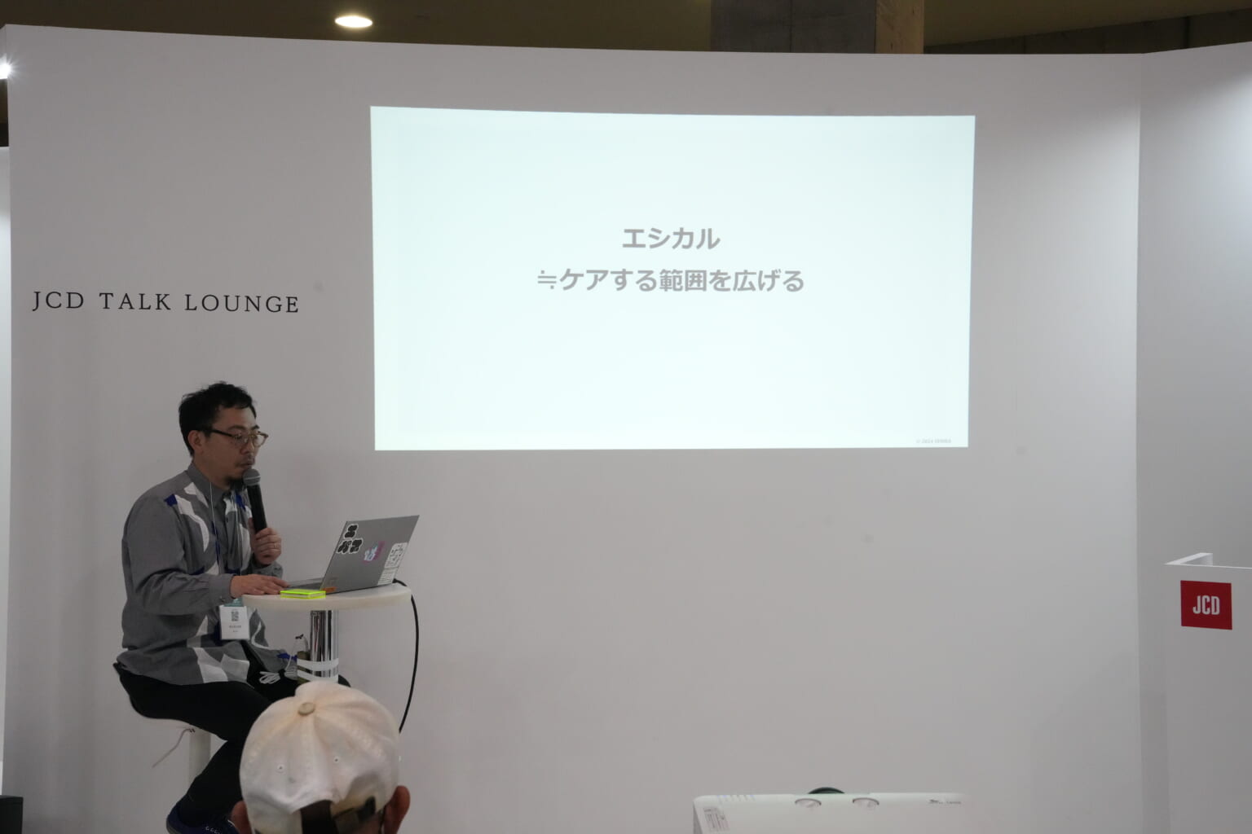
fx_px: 1600
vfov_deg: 29.2
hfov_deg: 42.7
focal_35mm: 46
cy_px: 417
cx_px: 626
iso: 8000
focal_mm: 46
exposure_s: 1/250
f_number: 13
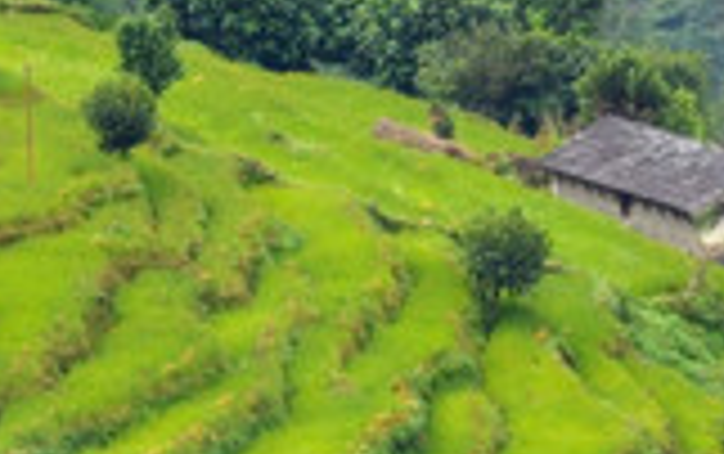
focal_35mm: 1297
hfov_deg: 1.6
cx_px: -915
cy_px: -182
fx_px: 25618
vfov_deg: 1.0
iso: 640
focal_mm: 200
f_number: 8
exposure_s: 1/125
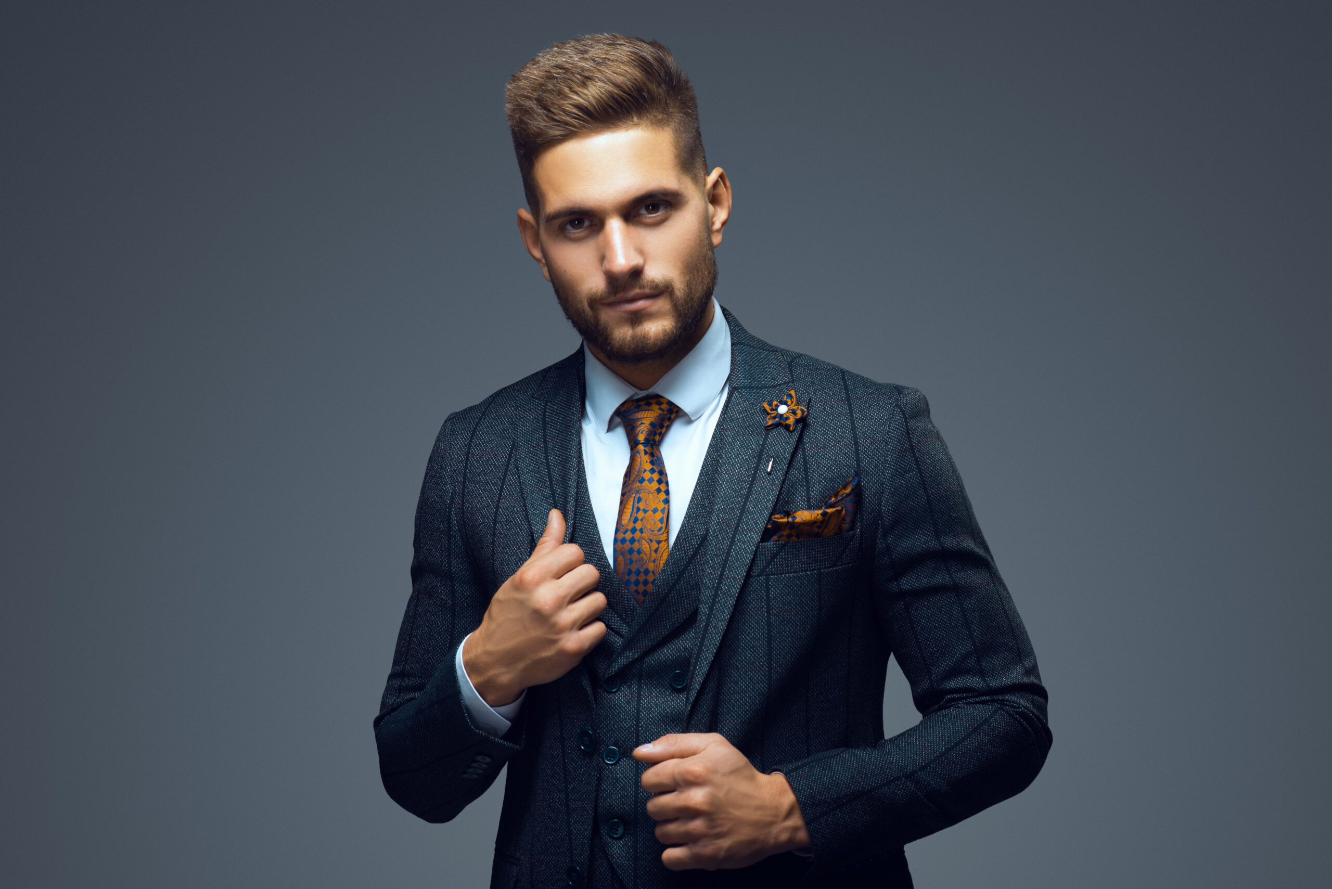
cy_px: 444
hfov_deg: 23.9
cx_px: 666
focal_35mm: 85
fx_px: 3146
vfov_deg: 16.1
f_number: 7.1
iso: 50
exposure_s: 1/200
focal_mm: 85
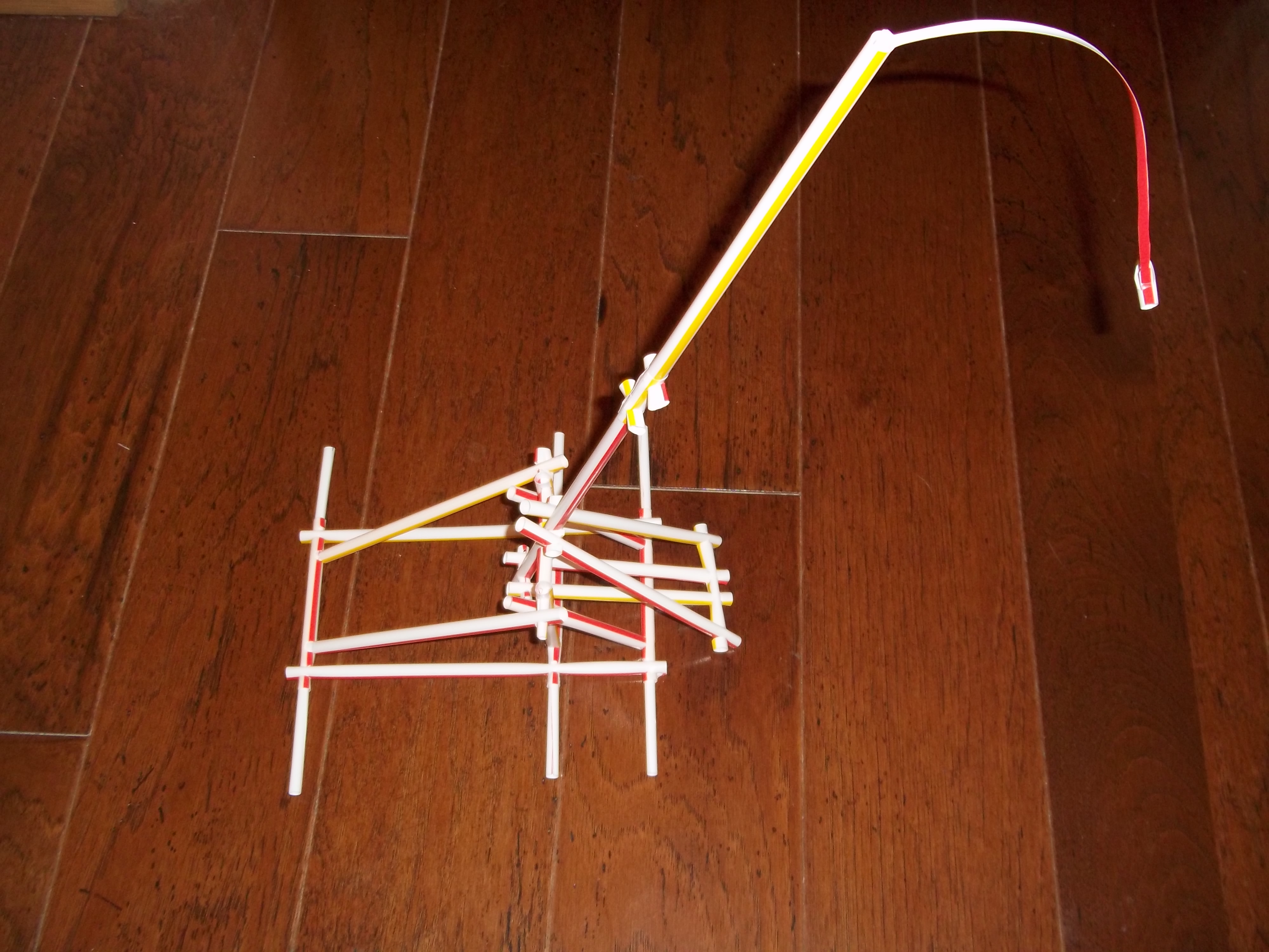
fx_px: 1320
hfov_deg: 51.4
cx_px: 634
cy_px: 476
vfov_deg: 39.7
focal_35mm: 36
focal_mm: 6.5
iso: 160
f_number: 3.1
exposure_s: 1/30
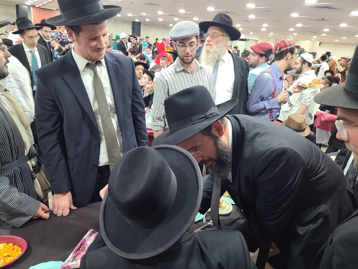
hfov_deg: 67.3
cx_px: 179
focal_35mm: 26
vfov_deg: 53.1
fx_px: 269
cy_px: 134
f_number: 1.8
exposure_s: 1/40
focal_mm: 5.4
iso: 160
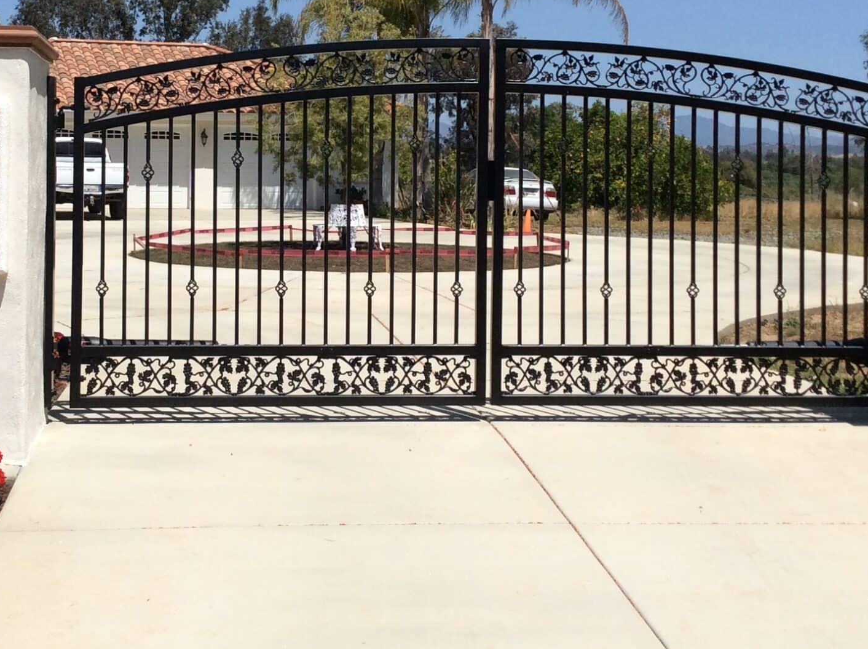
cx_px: 326
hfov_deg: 33.1
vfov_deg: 24.9
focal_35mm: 58
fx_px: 1452
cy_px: 179
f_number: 2.4
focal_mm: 3.3
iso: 32
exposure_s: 1/2387
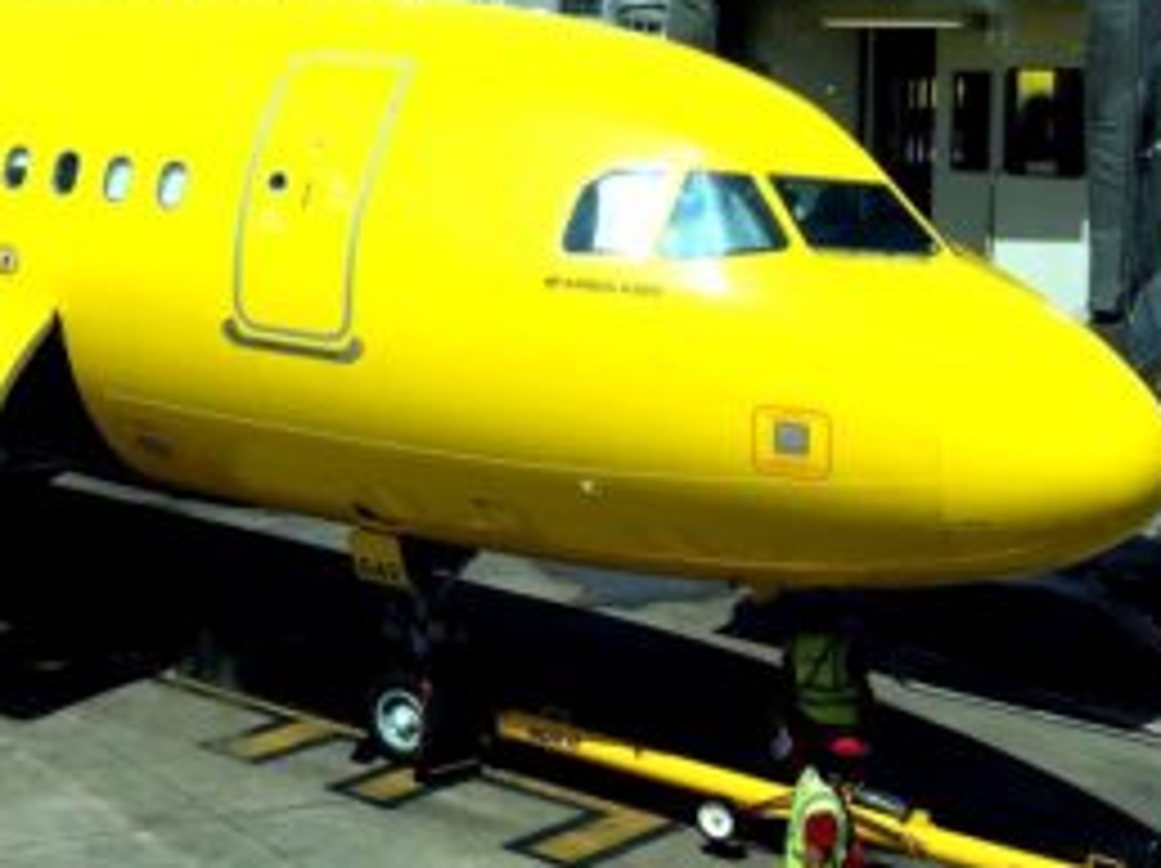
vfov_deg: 23.0
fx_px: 2111
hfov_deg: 28.6
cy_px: 229
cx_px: -36
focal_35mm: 63
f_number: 2.2
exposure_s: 1/1980
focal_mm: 4.15
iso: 32
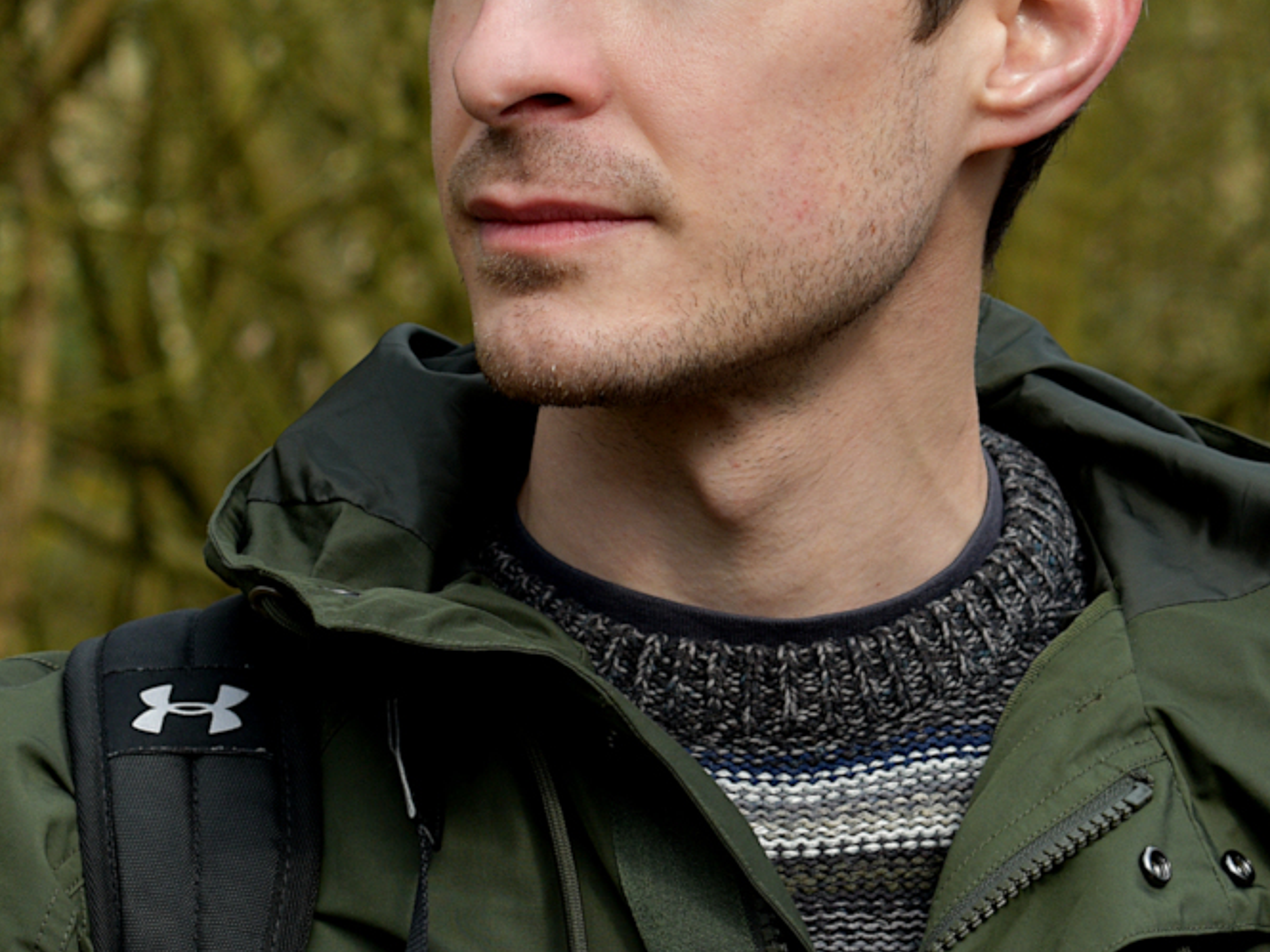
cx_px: 720
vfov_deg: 7.7
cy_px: 521
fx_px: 7088
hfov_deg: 10.2
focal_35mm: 193
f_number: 5.6
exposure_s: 1/160
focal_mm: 55
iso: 200
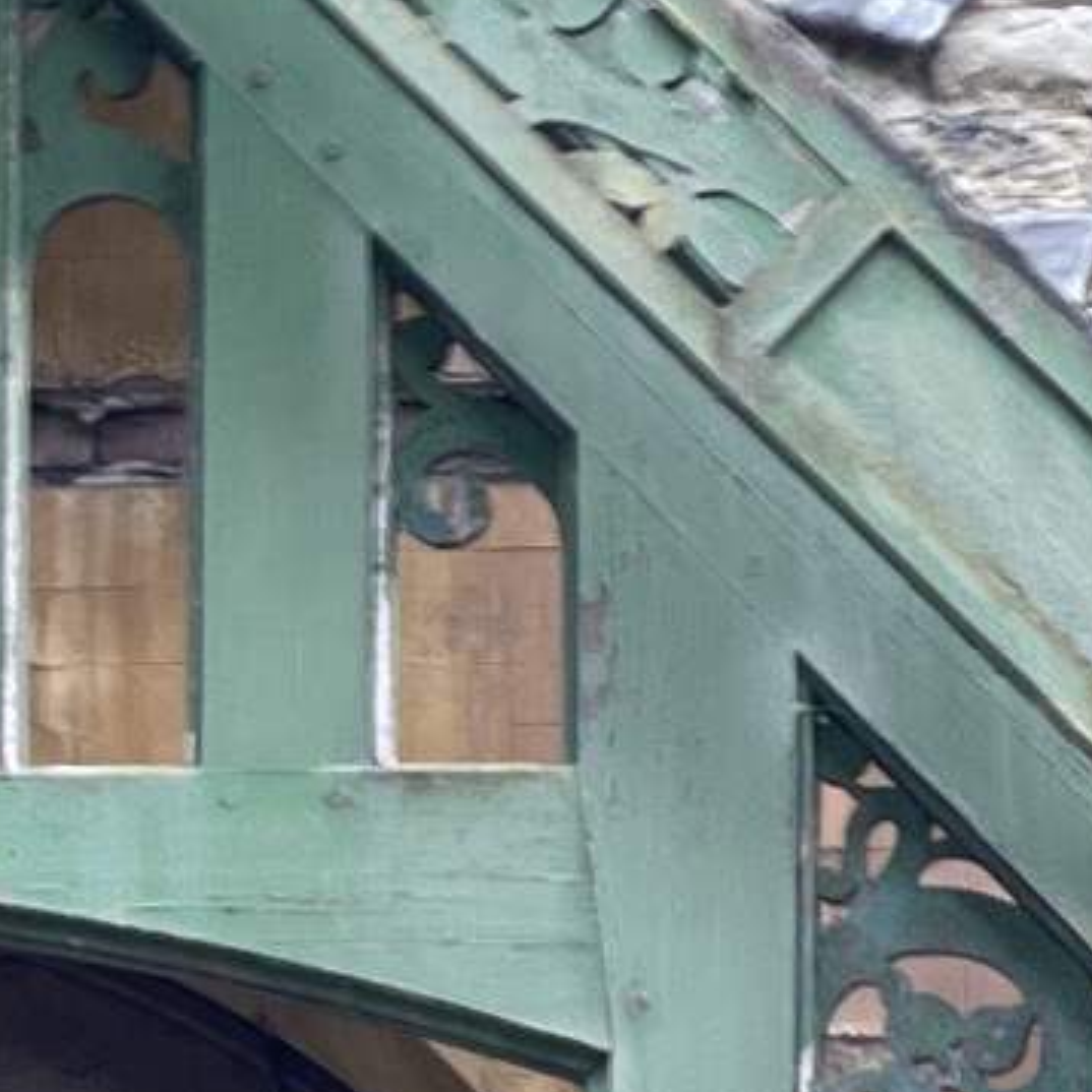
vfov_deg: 6.8
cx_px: 281
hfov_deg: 6.8
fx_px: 9172
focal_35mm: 257
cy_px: 1424
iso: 50
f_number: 2
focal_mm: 6
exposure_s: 1/122
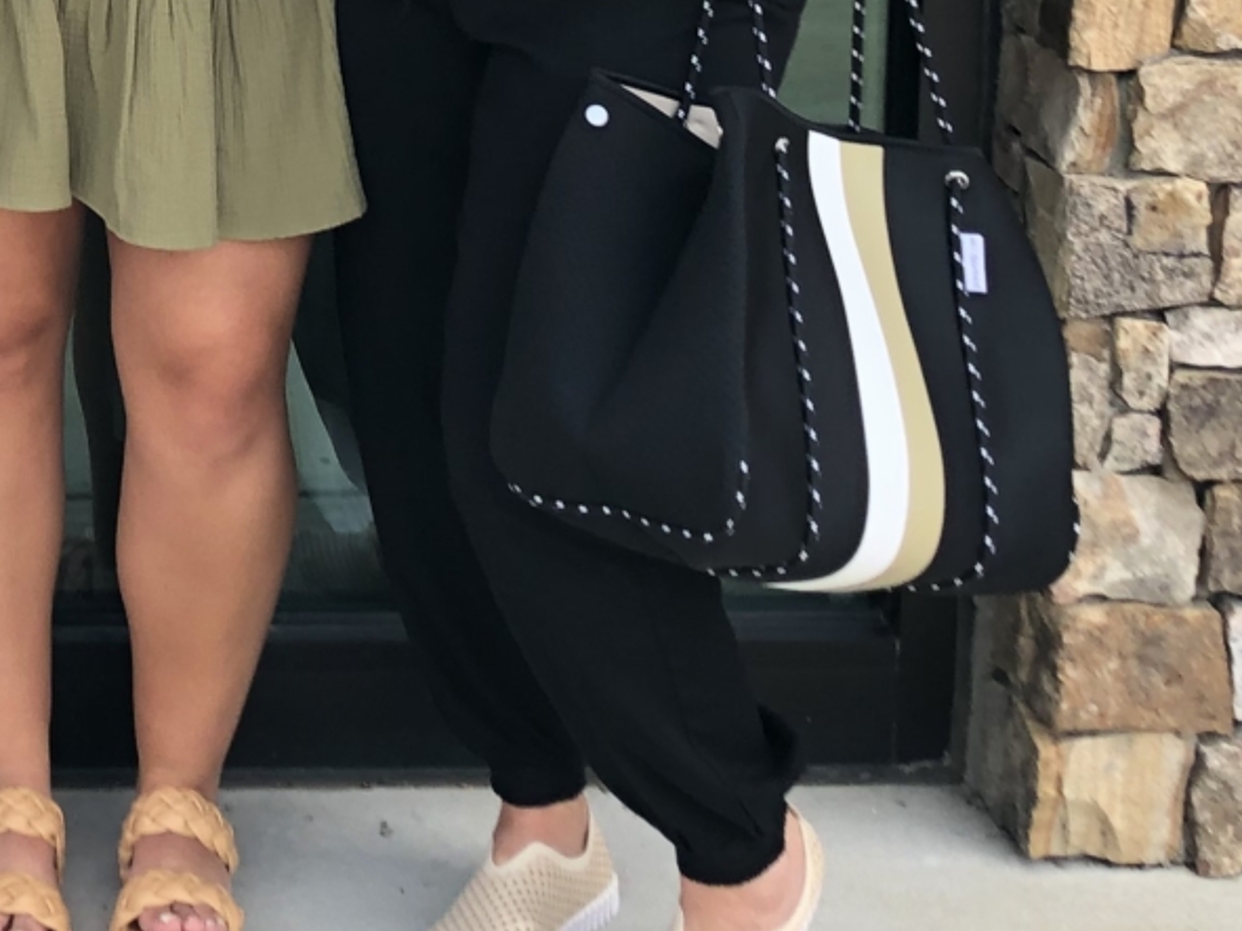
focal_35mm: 97
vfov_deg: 14.5
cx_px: -221
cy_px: -326
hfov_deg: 19.2
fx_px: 3480
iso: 20
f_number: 1.8
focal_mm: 4
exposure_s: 1/243
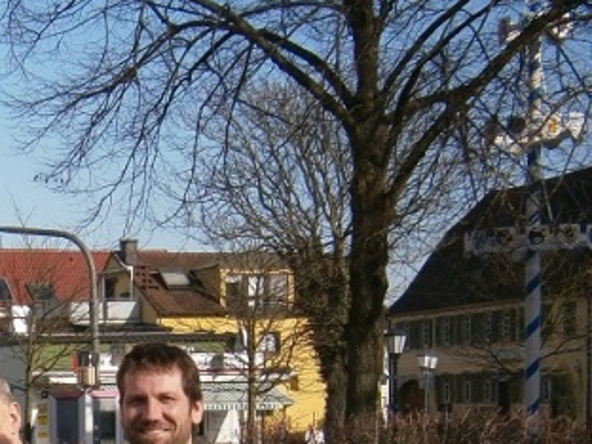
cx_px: -116
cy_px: 616
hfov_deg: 16.0
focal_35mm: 118
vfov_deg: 12.1
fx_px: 2018
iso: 80
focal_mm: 6.4
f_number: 3.1
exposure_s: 1/800
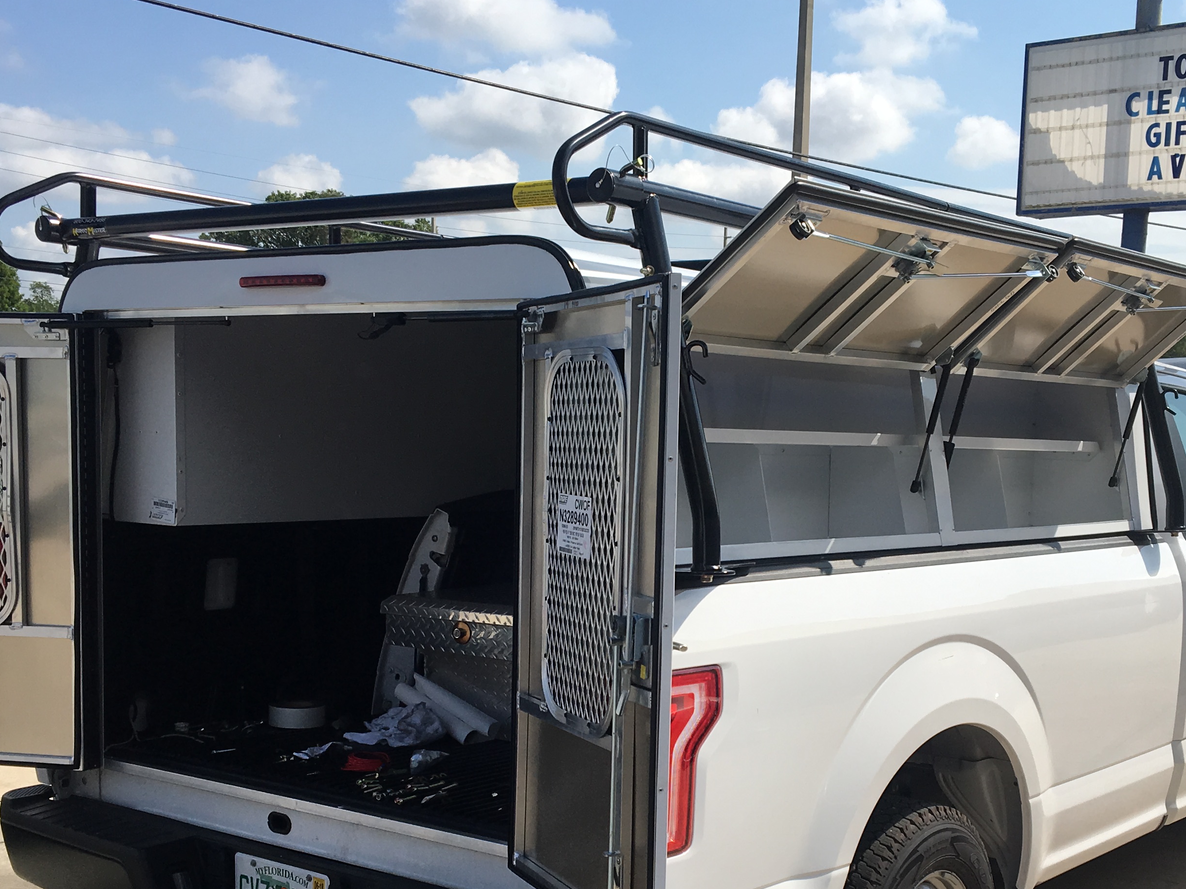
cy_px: 627
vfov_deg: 29.9
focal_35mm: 48
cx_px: 661
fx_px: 1645
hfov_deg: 39.6
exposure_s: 1/1876
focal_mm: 4.15
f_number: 2.2
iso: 25
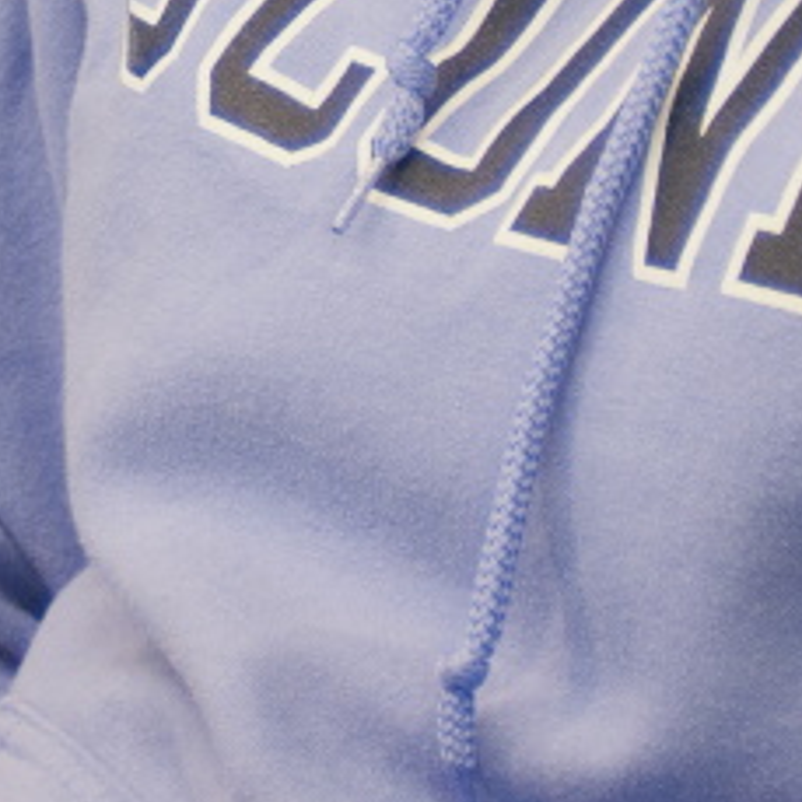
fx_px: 14967
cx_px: -226
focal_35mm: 571
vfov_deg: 3.1
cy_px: -440
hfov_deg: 3.1
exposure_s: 1/50
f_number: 2.8
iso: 800
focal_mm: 60
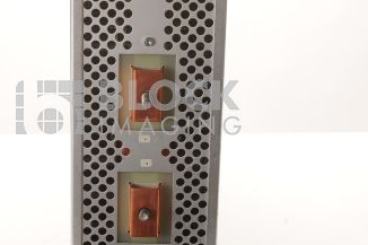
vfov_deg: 14.8
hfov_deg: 22.1
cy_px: 108
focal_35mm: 92
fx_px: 940
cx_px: 129
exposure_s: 1/160
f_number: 11
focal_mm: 50
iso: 320
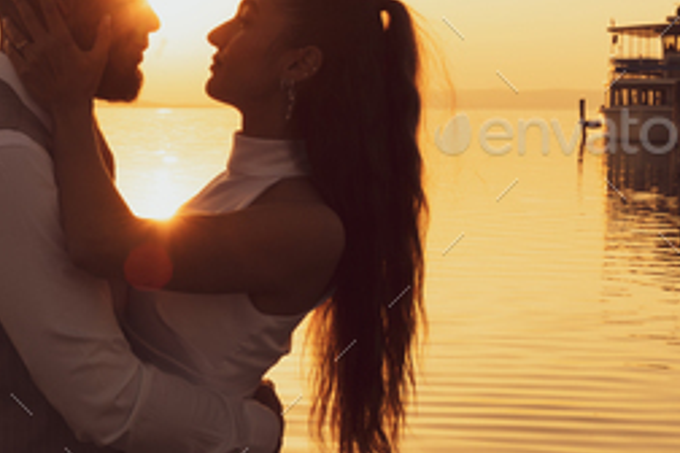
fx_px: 1549
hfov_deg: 24.4
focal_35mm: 82
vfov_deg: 16.6
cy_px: 262
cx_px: 143
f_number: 16
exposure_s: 1/50
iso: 160
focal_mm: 35
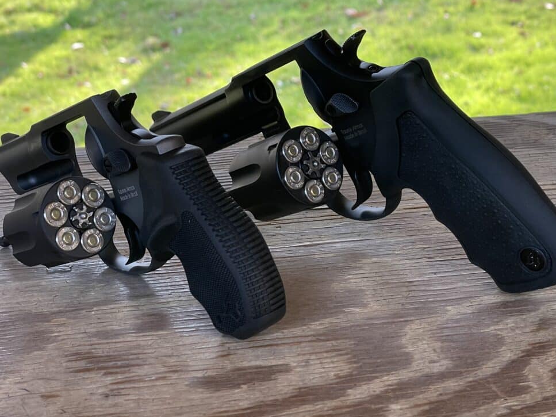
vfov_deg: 20.7
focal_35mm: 71
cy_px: 170
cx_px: 297
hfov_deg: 27.4
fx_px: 1140
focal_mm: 6
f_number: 2
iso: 50
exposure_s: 1/99
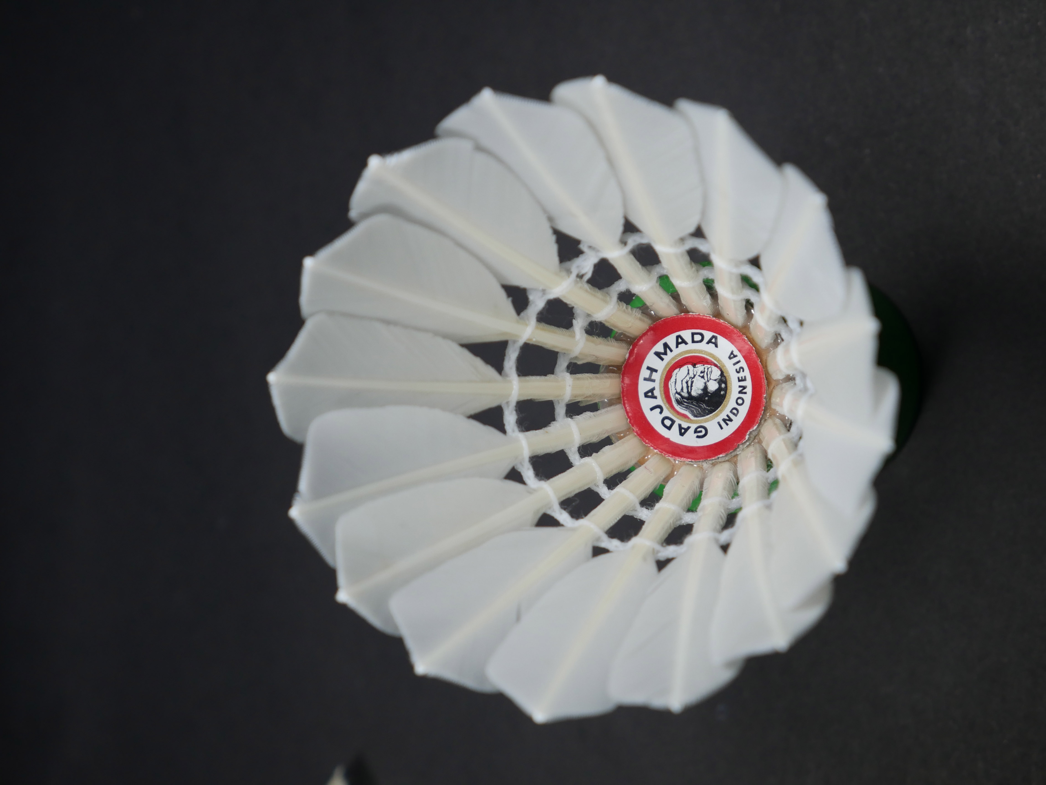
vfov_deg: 17.6
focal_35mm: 84
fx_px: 2539
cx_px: 523
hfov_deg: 23.3
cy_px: 392
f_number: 5.6
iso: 400
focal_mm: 42
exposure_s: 1/400
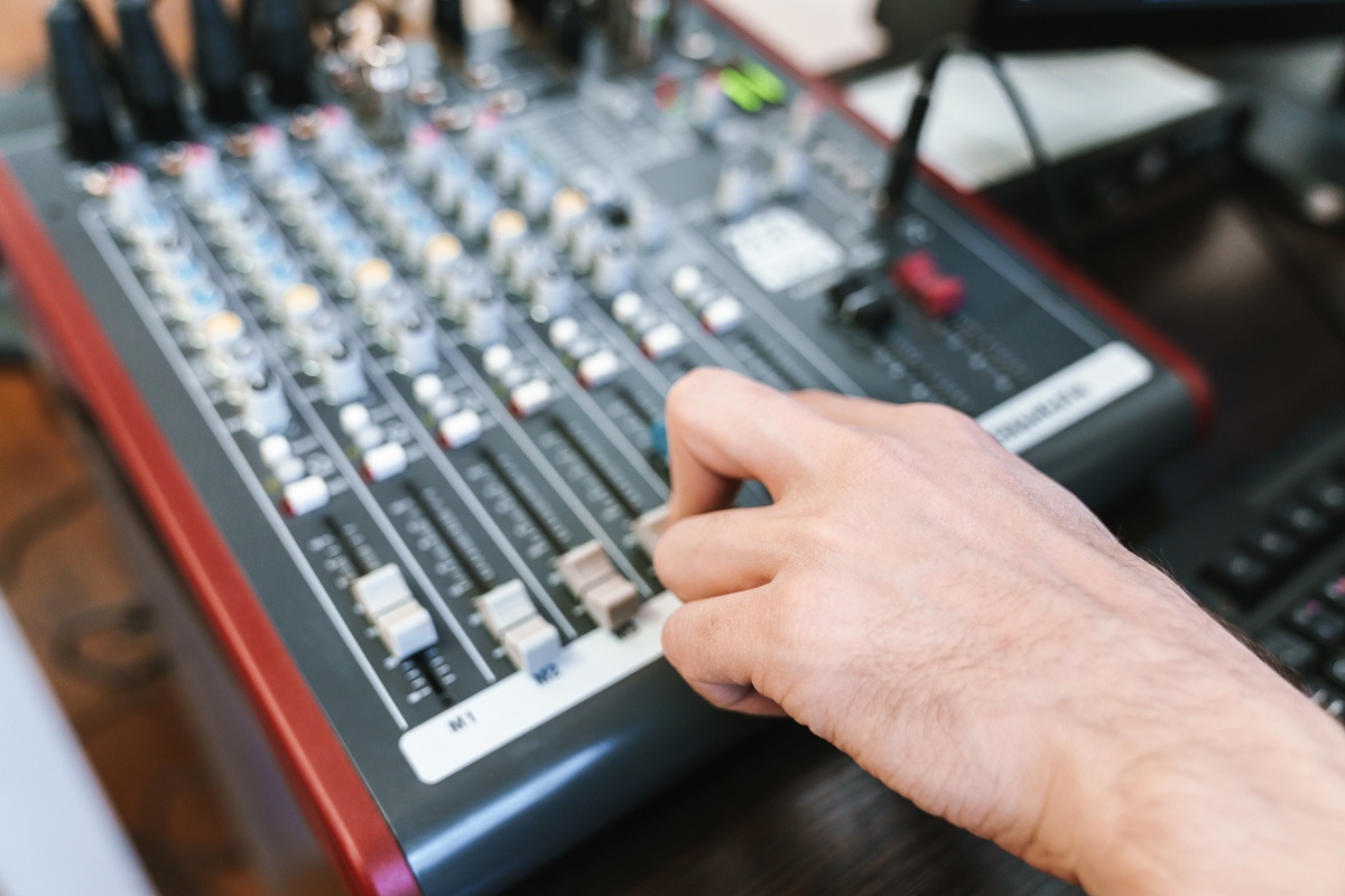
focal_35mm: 32
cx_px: 672
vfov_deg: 41.1
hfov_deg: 58.7
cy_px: 448
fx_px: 1195
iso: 1000
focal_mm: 32
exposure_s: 1/160
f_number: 3.2
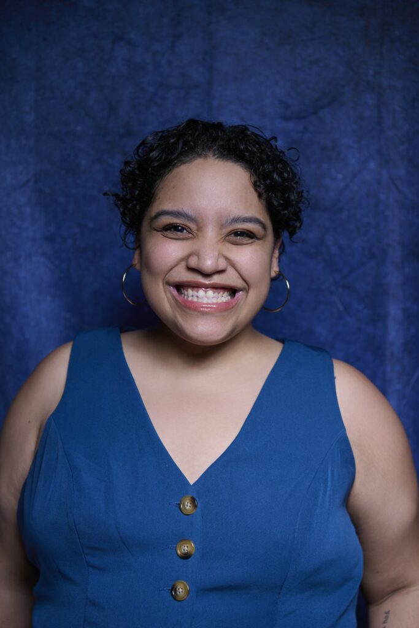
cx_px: 210
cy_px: 314
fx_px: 1047
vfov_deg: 33.4
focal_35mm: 60
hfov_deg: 22.6
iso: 125
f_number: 4
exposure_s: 1/125
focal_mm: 60
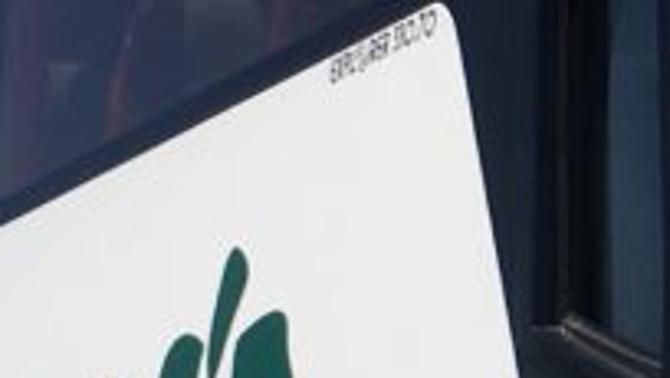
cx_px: 1104
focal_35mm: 198
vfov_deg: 6.1
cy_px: 210
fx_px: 3519
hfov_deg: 10.4
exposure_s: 1/2653
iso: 25
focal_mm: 4.15
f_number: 2.2
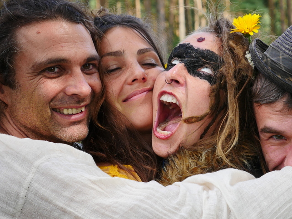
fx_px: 860
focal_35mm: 102
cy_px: 97
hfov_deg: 19.2
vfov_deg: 14.5
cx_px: 178
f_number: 4
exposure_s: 1/250
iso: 200
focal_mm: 31
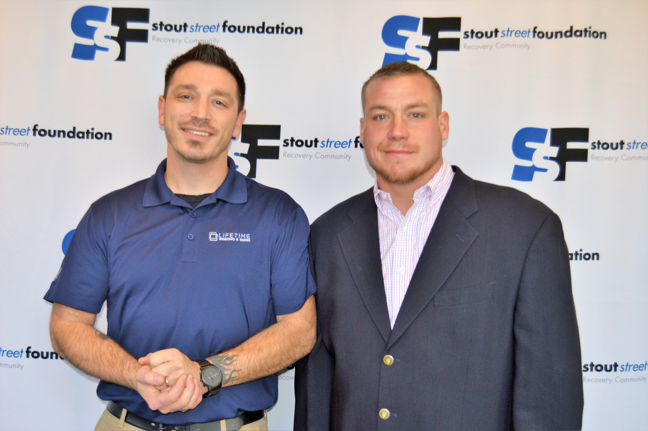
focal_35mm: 39
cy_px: 216
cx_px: 324
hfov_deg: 49.6
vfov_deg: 34.1
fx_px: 701
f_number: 4
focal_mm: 26
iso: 720
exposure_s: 1/60
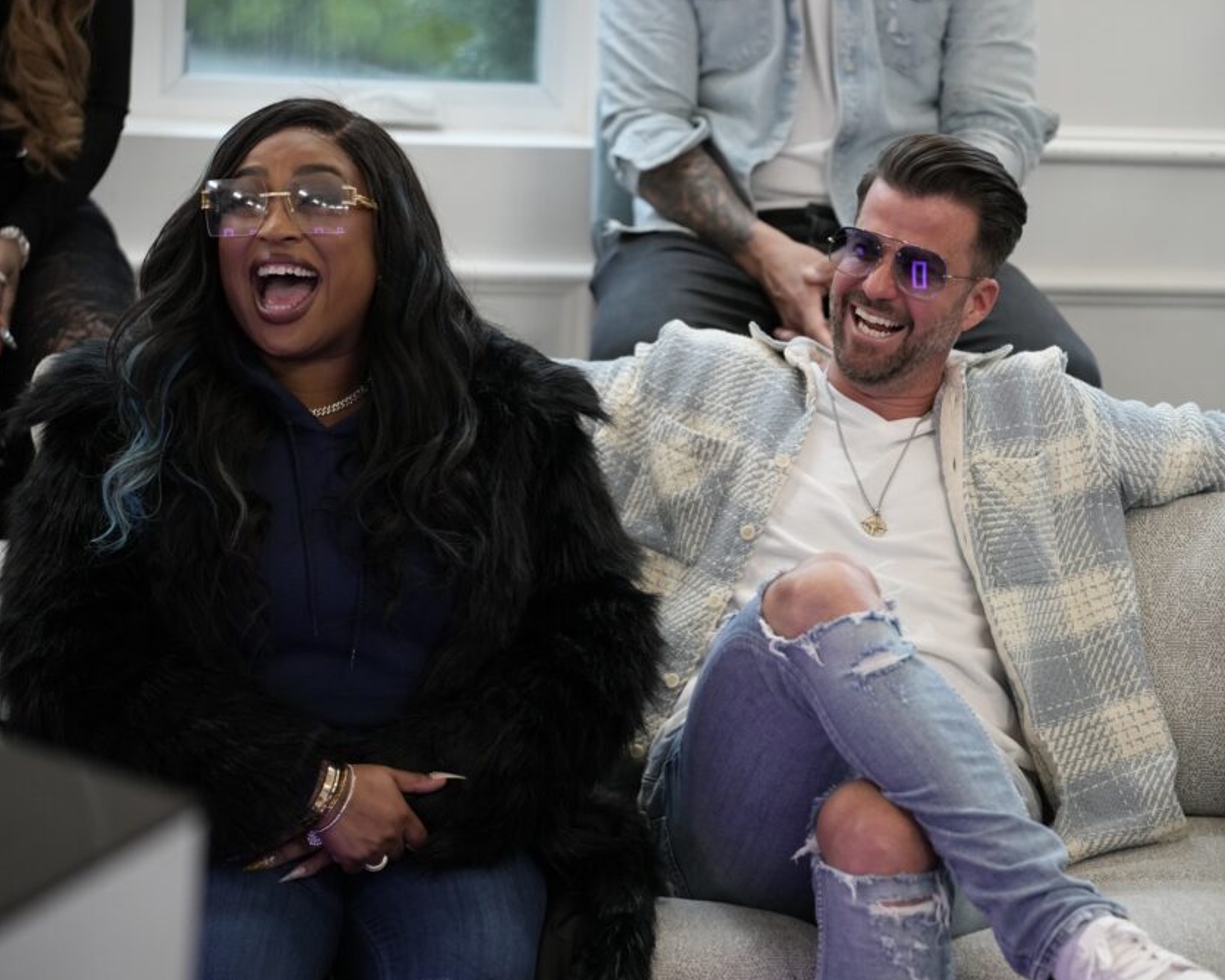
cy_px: 489
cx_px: 704
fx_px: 5620
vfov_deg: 10.0
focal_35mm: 155
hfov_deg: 12.4
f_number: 3.5
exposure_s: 1/200
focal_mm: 136
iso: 2500
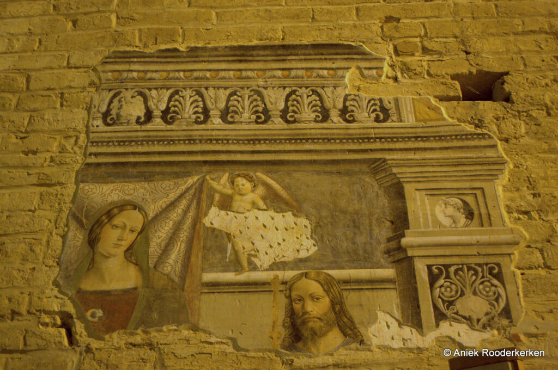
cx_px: 279
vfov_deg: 28.0
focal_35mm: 48
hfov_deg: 41.2
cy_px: 185
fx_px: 743
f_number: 4.8
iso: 2800
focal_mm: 32
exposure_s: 1/15
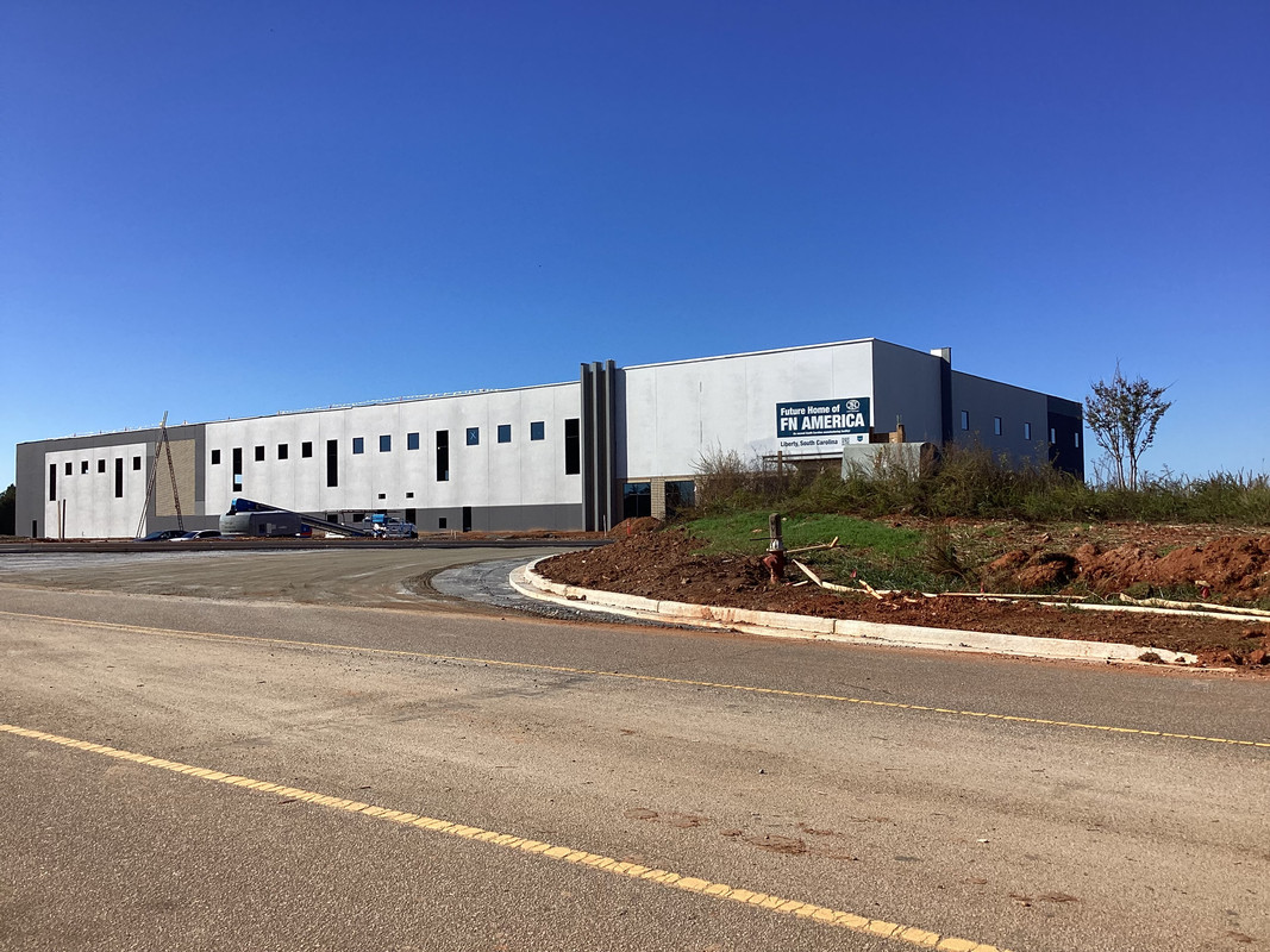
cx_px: 635
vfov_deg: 45.4
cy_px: 476
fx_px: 1137
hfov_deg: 58.4
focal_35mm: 31
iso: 25
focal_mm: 3.3
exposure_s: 1/1852
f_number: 2.4
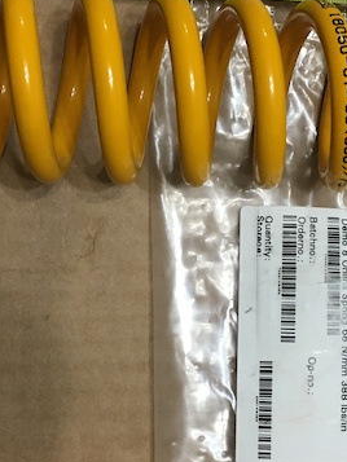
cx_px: 221
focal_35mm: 65
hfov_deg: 22.5
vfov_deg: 29.8
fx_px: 868
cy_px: 219
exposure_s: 1/30
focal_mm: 4.15
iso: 100
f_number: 2.2
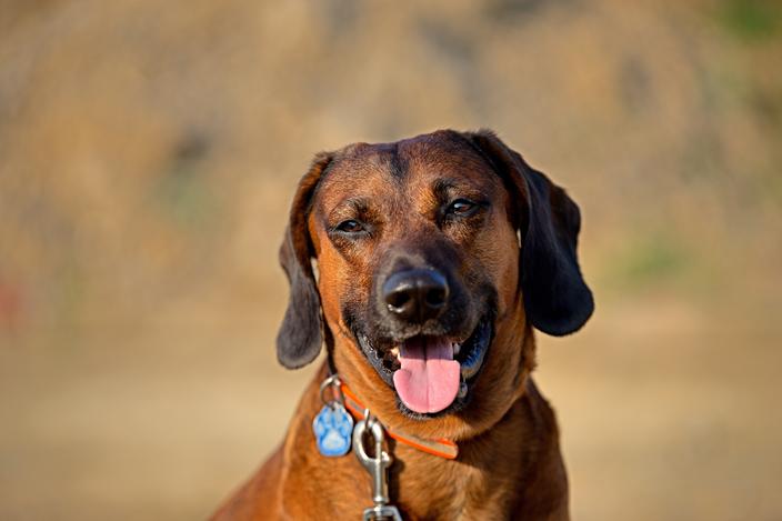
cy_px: 260
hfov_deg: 10.3
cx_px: 391
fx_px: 4343
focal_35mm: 200
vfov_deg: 6.9
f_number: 3.2
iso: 100
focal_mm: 200
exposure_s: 1/640
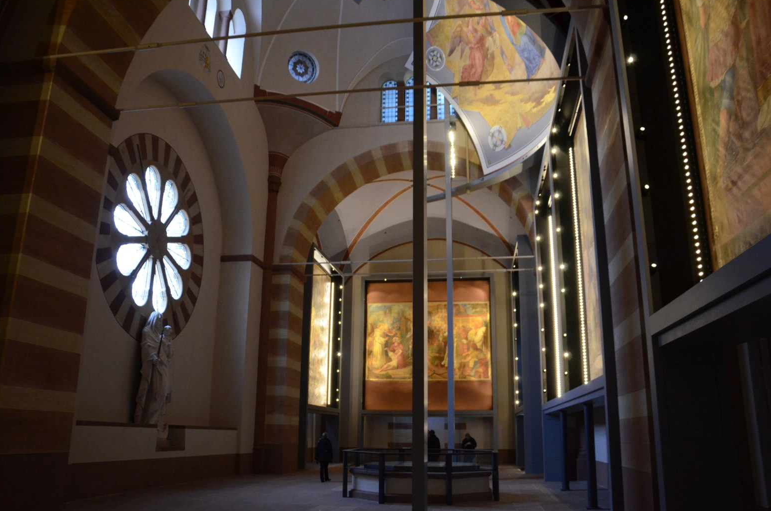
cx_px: 387
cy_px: 258
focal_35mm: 28
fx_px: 598
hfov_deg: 65.6
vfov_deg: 46.2
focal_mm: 18
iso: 2200
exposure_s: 1/15
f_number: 4.5
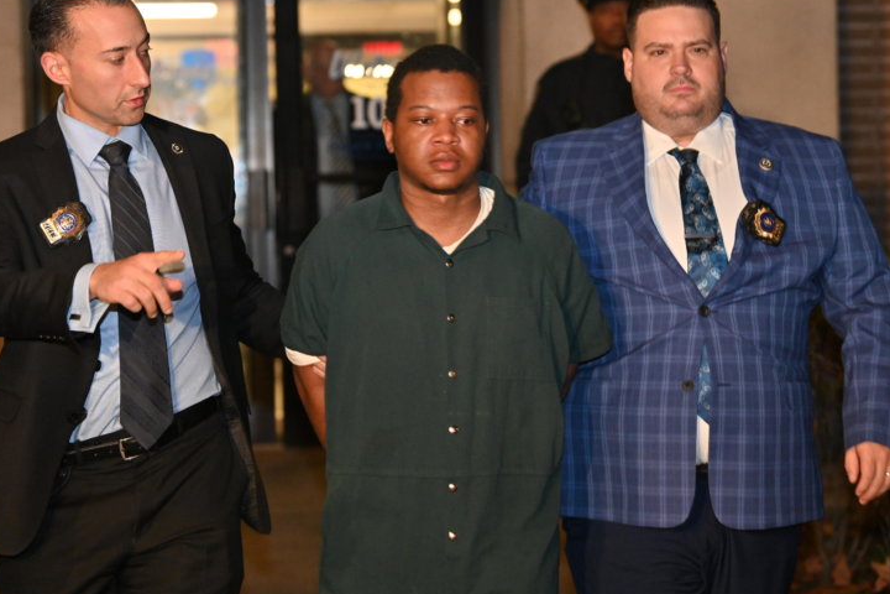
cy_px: 241
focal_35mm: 115
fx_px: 2843
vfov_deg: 11.9
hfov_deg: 17.8
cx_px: 420
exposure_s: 1/80
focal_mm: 92
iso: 2000
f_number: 4
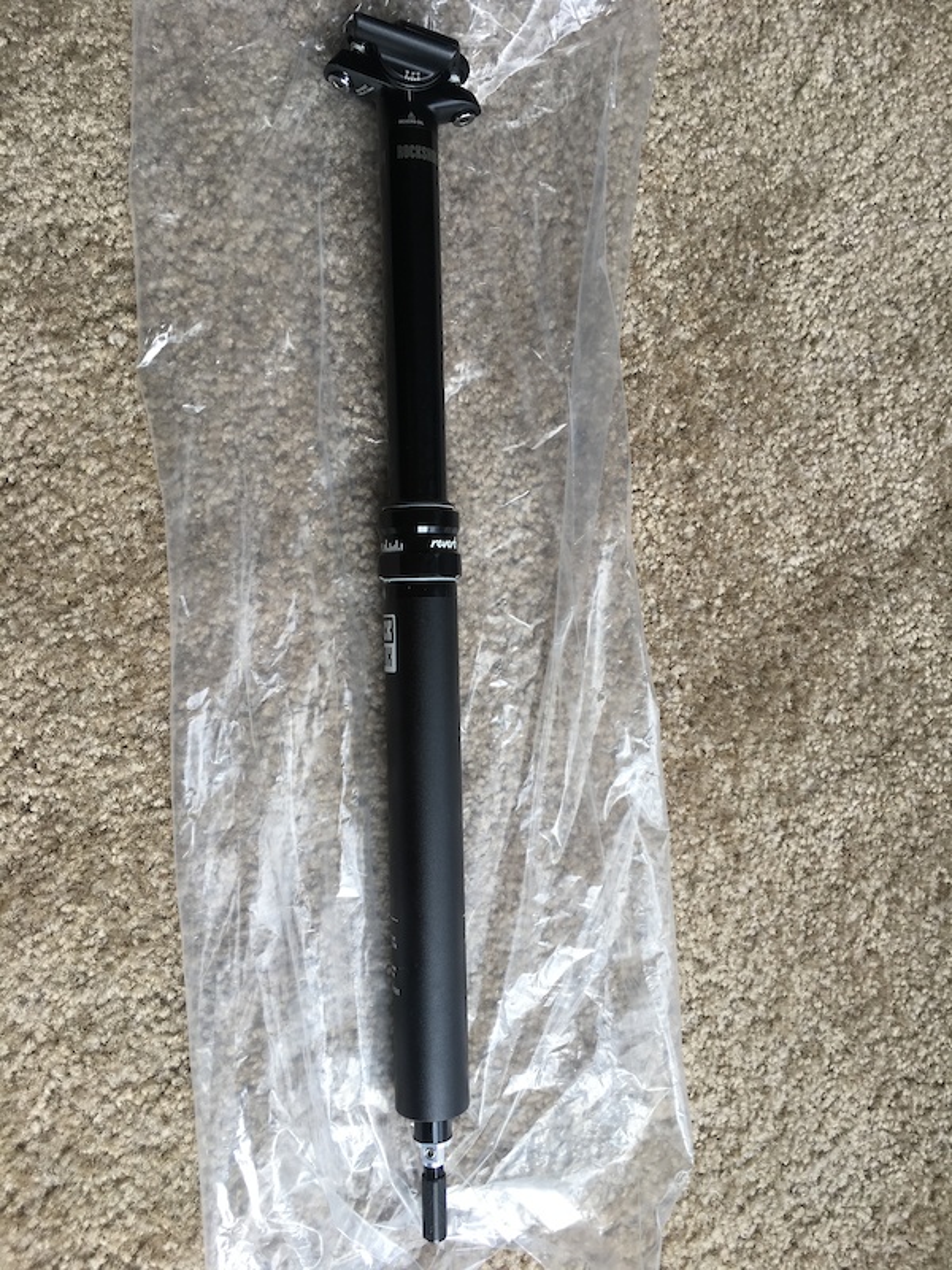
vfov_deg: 61.7
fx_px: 1063
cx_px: 476
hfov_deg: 48.2
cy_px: 635
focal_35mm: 29
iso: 25
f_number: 2.2
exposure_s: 1/120
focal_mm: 4.15
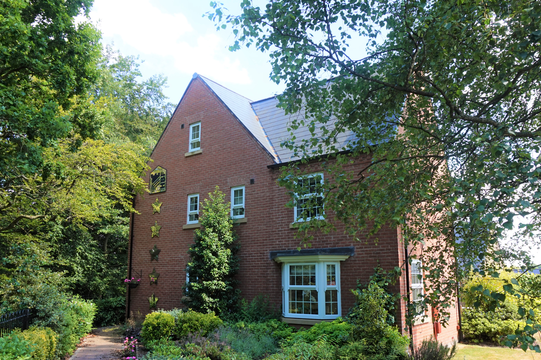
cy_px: 202
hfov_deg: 63.7
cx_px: 276
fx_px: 436
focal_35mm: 29
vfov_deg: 44.8
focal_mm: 16
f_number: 6.3
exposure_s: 1/60
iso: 100
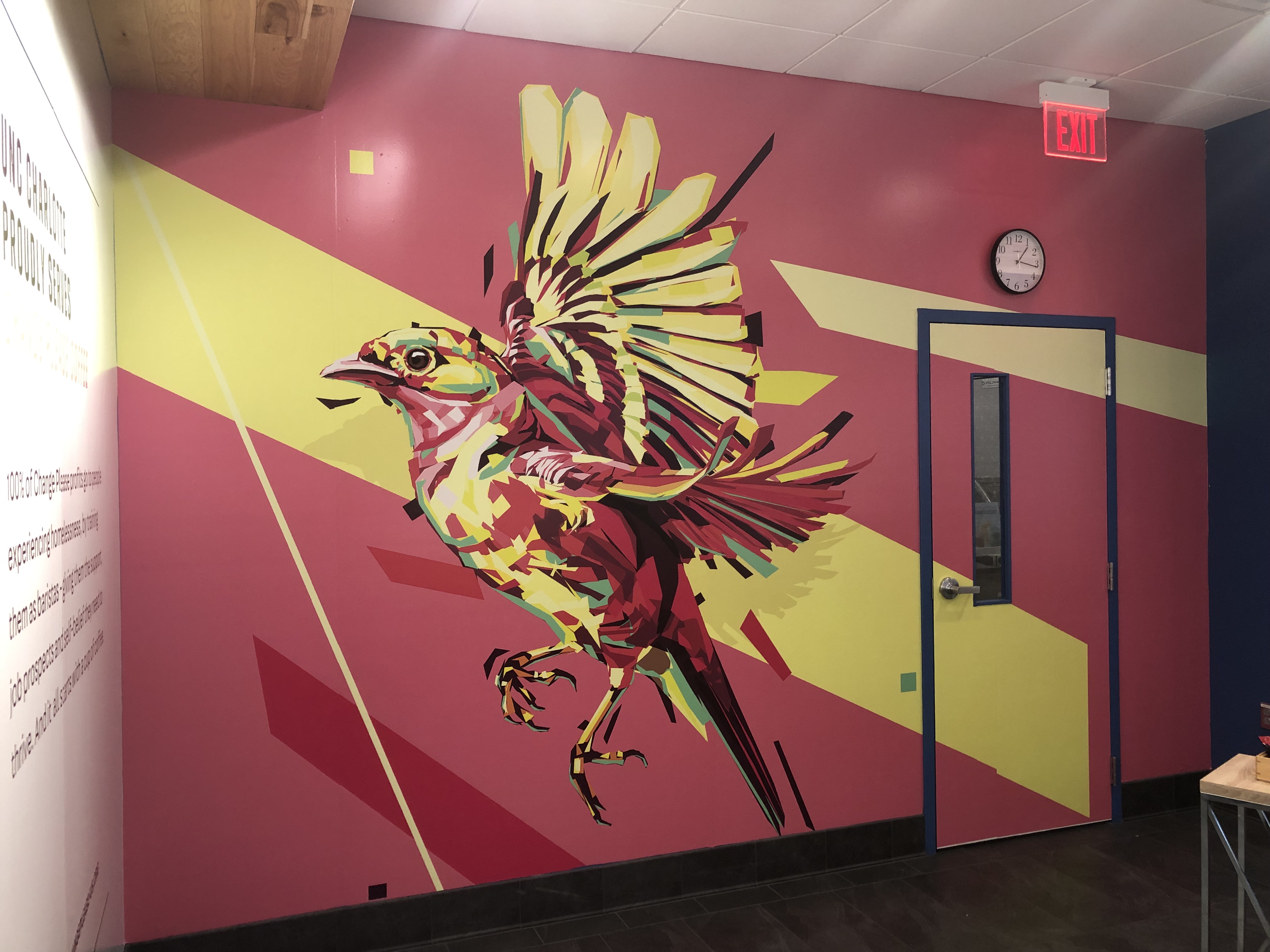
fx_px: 1027
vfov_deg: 49.7
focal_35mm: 28
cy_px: 476
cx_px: 635
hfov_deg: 63.4
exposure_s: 1/30
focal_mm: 3.99
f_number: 1.8
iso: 40
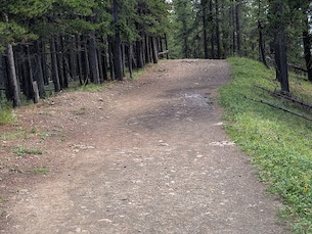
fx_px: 568
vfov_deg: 23.3
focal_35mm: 63
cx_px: 208
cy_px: 111
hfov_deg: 30.5
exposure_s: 1/620
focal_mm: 6.9
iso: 19
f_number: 1.68
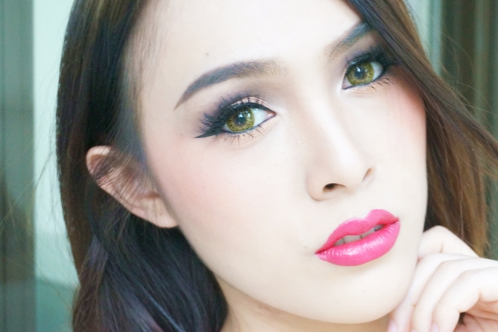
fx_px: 940
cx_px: 302
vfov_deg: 20.0
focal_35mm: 68
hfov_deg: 29.6
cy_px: 189
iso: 3200
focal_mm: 36
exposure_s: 1/50
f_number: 5.6
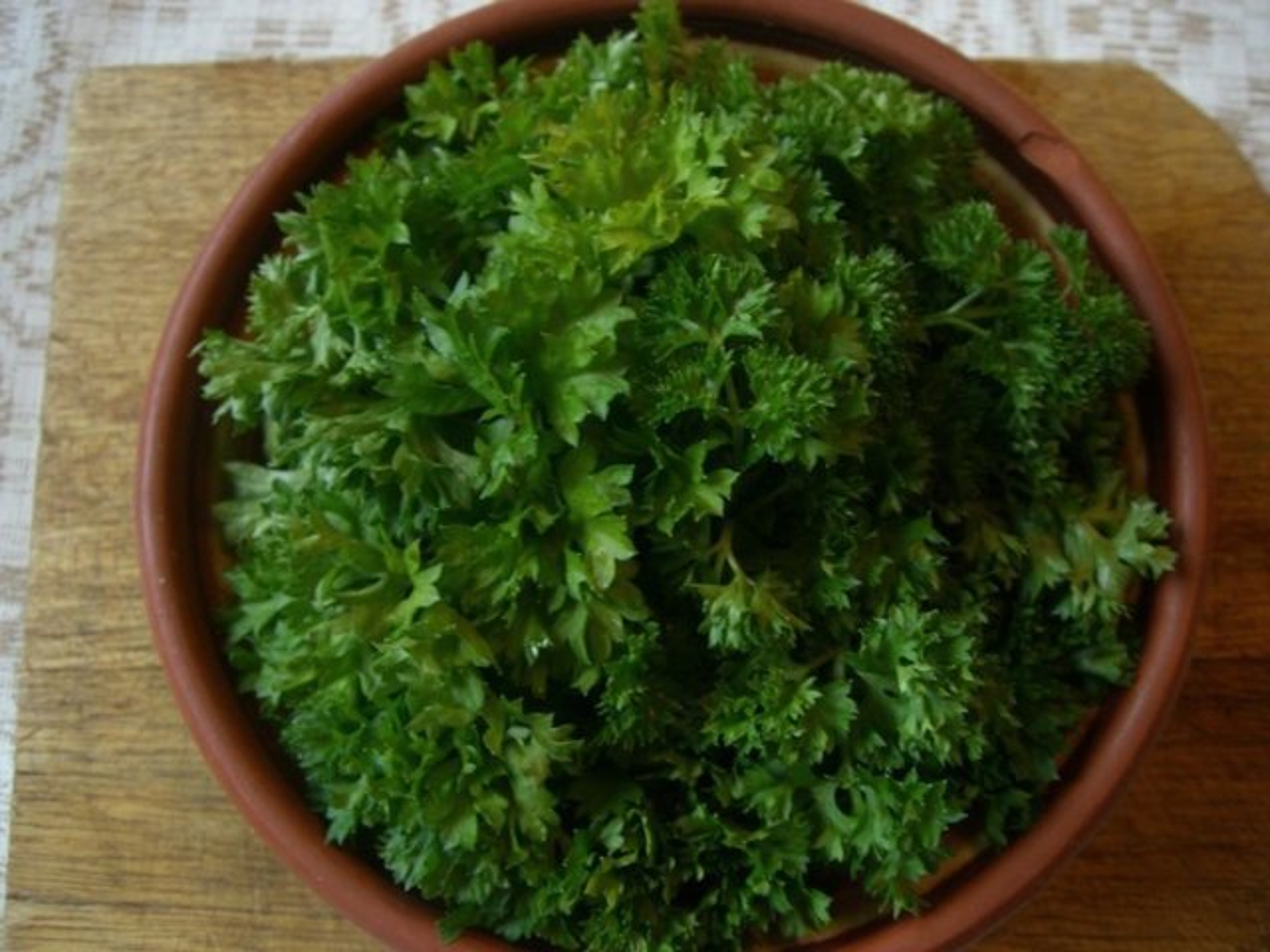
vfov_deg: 37.7
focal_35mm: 38
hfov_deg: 49.0
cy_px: 476
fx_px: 1394
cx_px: 635
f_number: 2.7
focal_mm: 6.2
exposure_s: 1/8
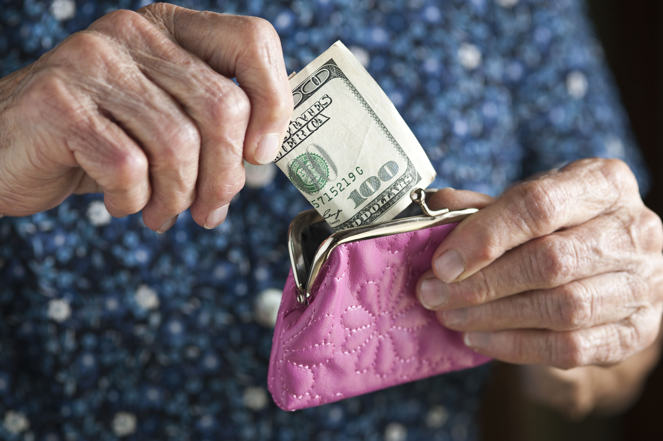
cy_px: 220
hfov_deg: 19.5
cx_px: 332
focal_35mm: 105
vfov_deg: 13.0
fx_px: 1933
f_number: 4.5
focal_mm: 105
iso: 200
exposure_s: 1/200
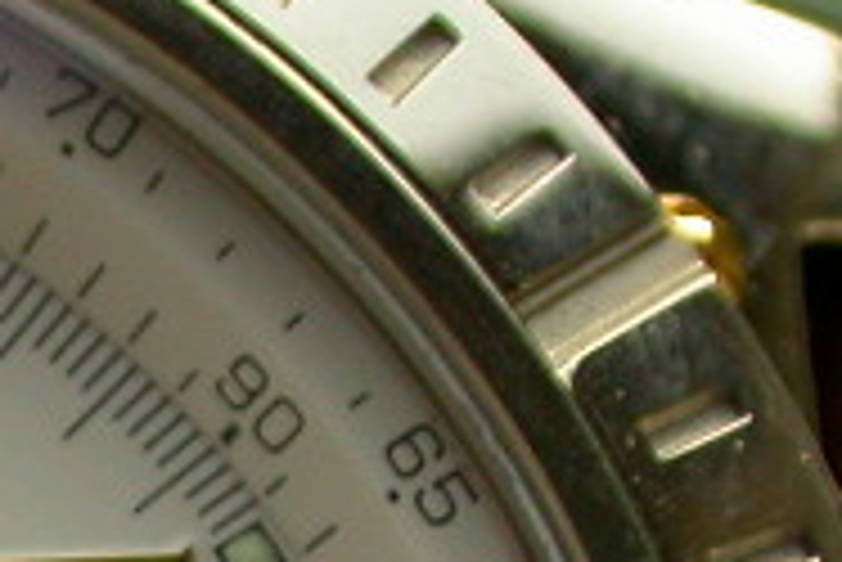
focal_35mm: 421
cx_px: -612
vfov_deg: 3.2
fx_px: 9854
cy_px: 1124
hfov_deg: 4.8
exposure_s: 1/73.1
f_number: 3.4
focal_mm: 15.3
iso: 100
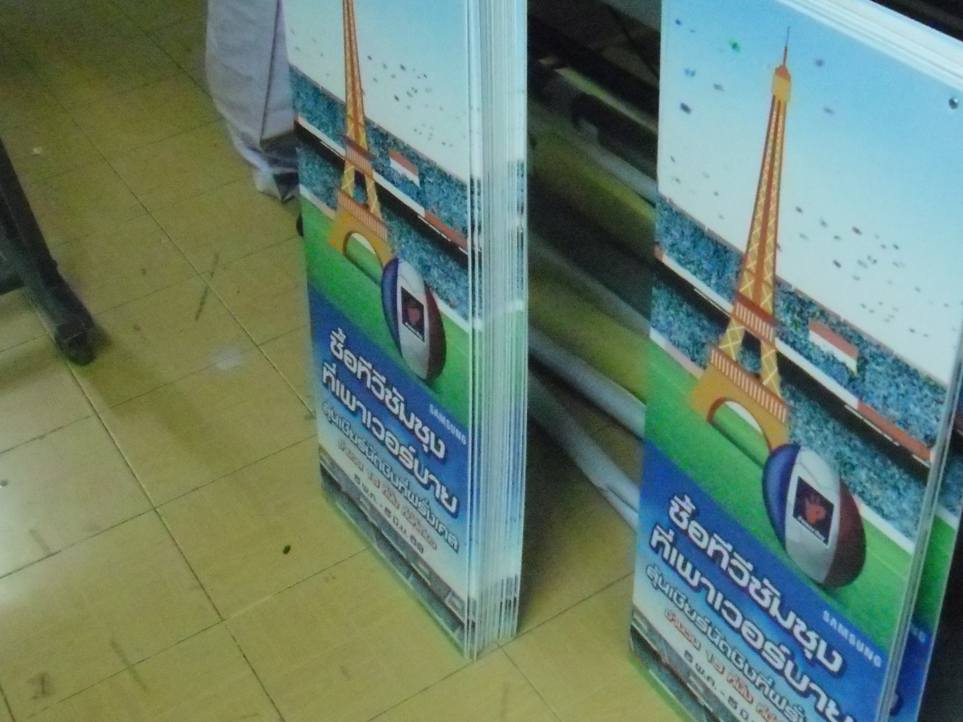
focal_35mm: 44
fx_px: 1224
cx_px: 696
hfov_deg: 41.9
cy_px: 385
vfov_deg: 32.9
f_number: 3.5
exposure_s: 1/21
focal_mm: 4.9
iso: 800
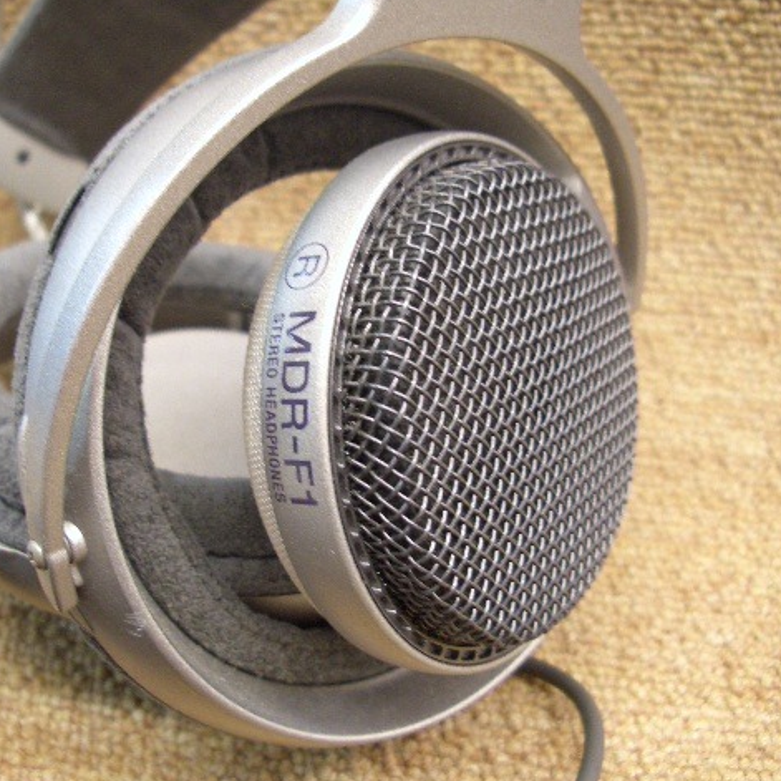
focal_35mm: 42
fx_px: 1072
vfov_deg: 40.0
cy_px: 390
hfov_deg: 40.0
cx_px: 368
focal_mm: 5.8
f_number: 2.6
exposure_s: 1/8
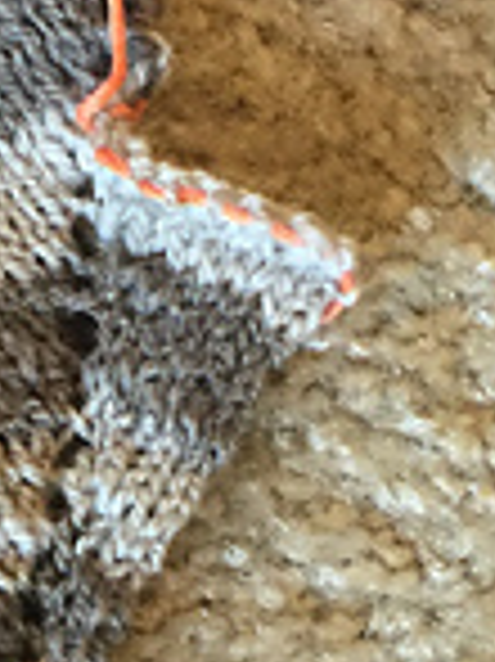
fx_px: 2406
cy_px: 725
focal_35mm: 126
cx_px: -171
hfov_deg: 11.4
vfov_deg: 15.3
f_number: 2.2
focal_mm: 4.15
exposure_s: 1/10
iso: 125
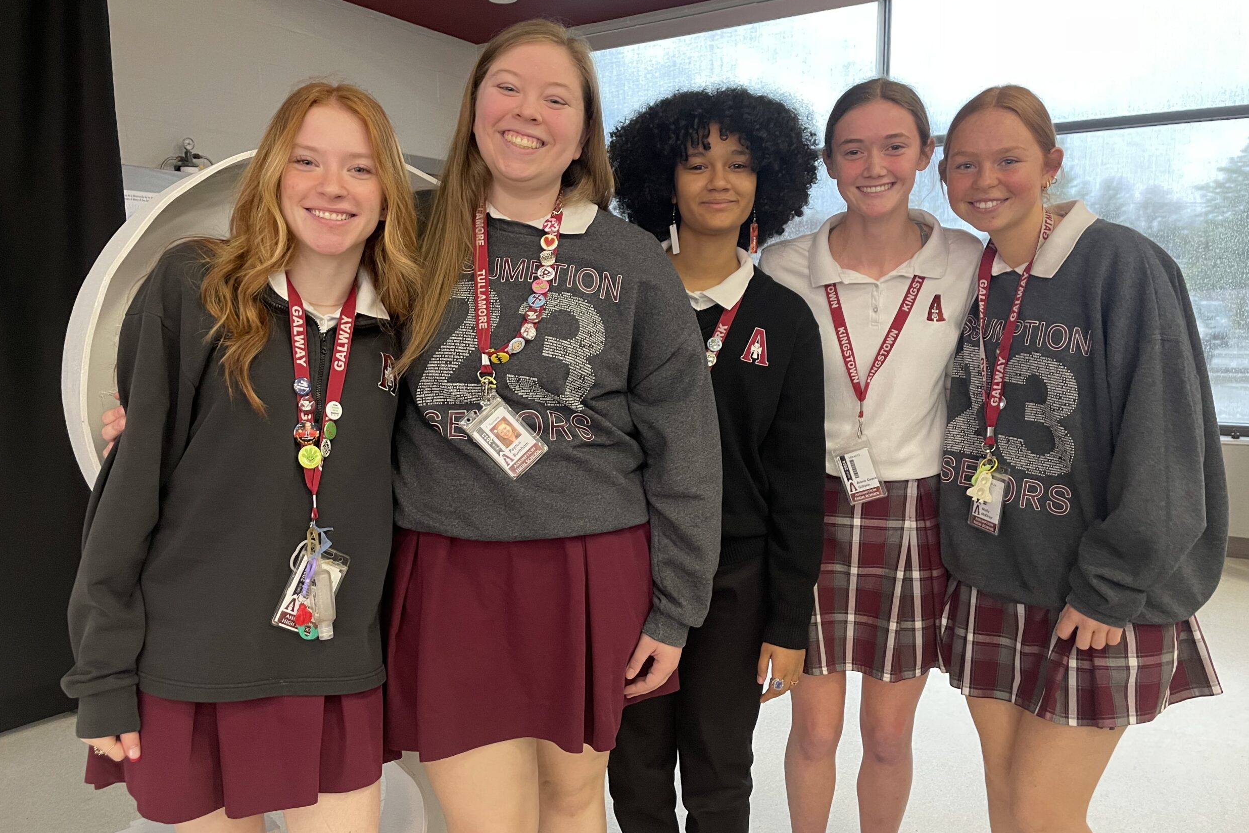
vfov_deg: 46.4
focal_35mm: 28
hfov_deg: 65.5
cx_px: 605
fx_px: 971
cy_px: 445
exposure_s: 1/60
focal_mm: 4.2
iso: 250
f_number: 1.6
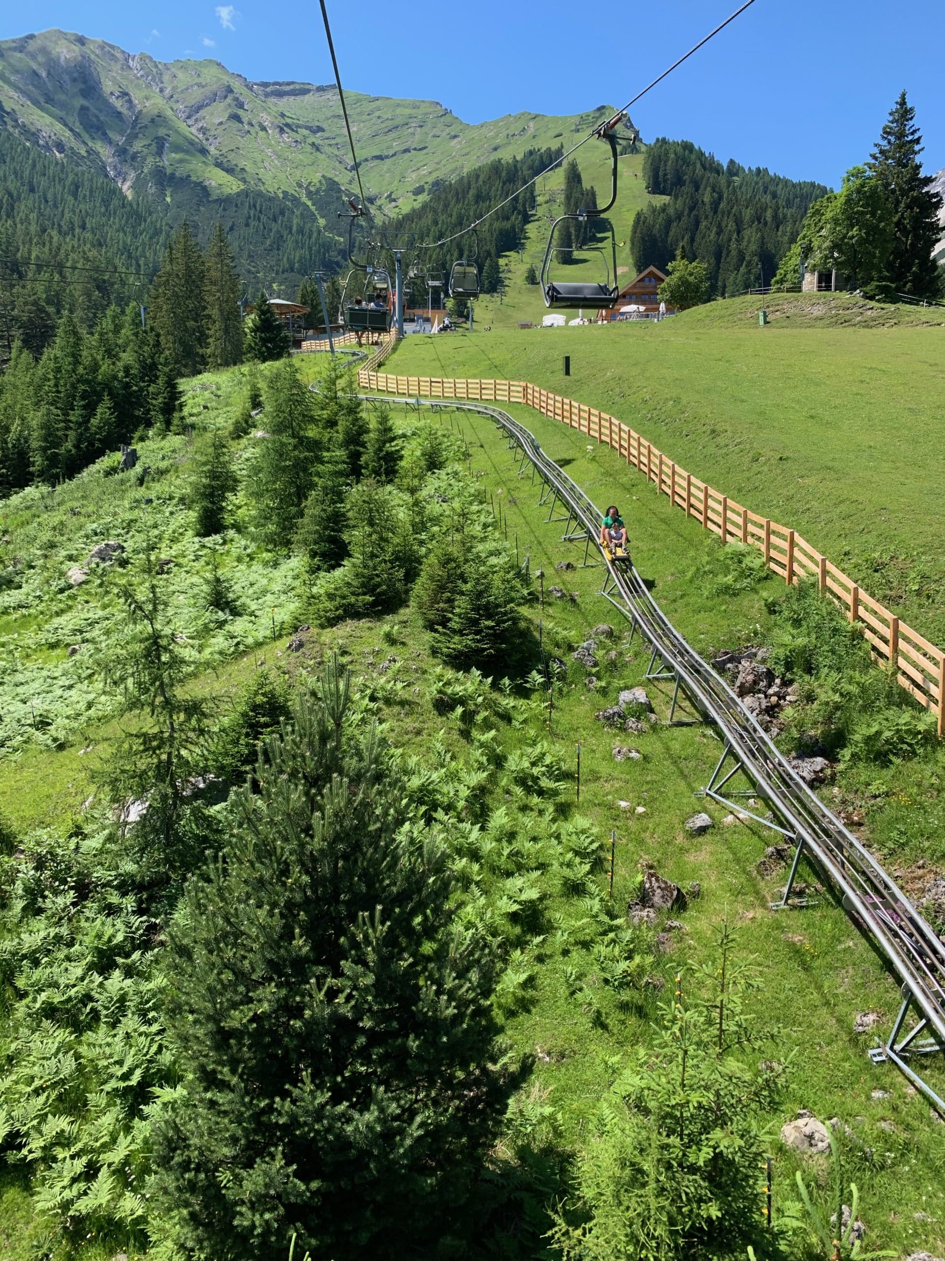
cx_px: 472
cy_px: 630
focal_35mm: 26
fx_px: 946
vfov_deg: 67.3
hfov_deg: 53.1
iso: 25
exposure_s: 1/936
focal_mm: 4.25
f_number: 1.8
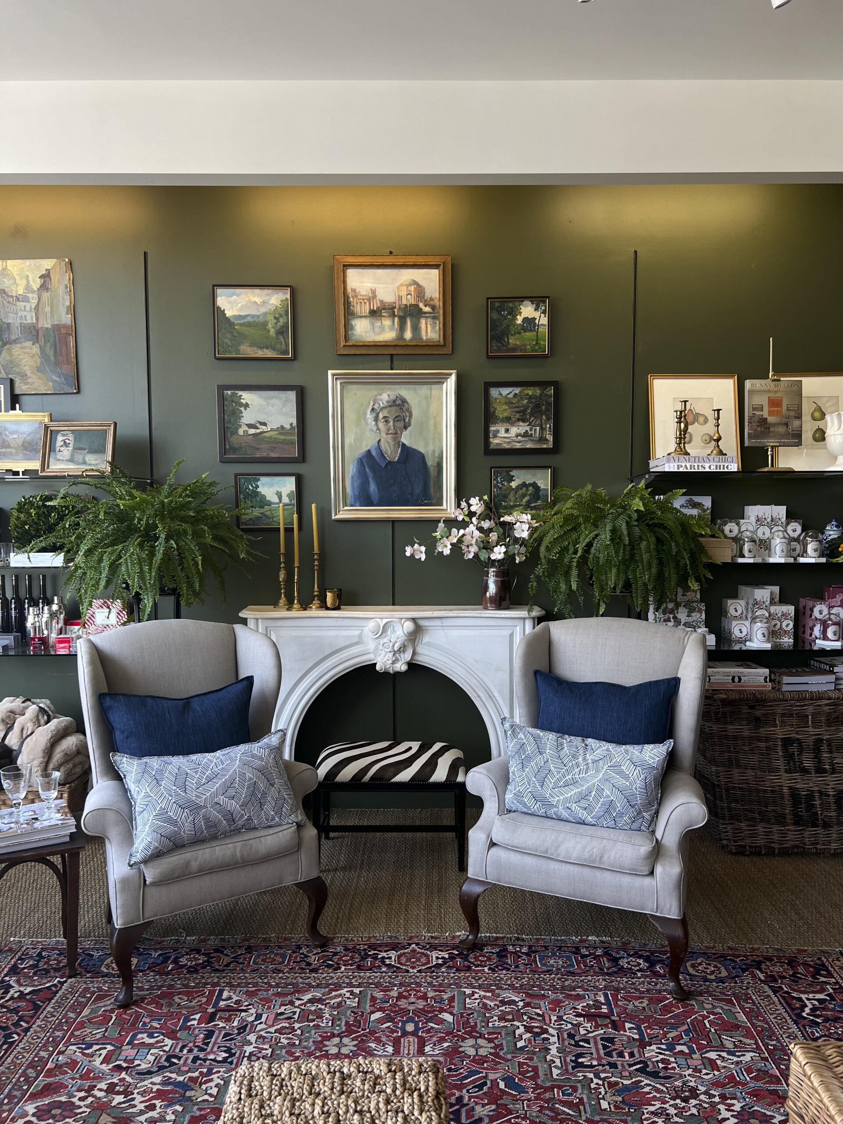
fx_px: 844
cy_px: 562
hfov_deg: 53.1
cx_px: 422
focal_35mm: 26
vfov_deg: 67.3
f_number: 1.5
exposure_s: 1/120
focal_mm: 5.7
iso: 40
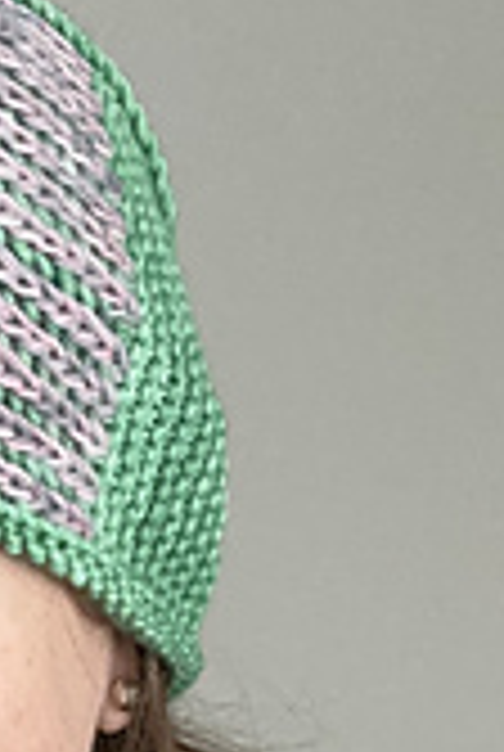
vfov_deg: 19.6
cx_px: -106
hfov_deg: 14.3
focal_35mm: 93
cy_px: 1058
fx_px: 1945
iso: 250
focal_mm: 2.69
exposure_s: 1/60
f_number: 1.9
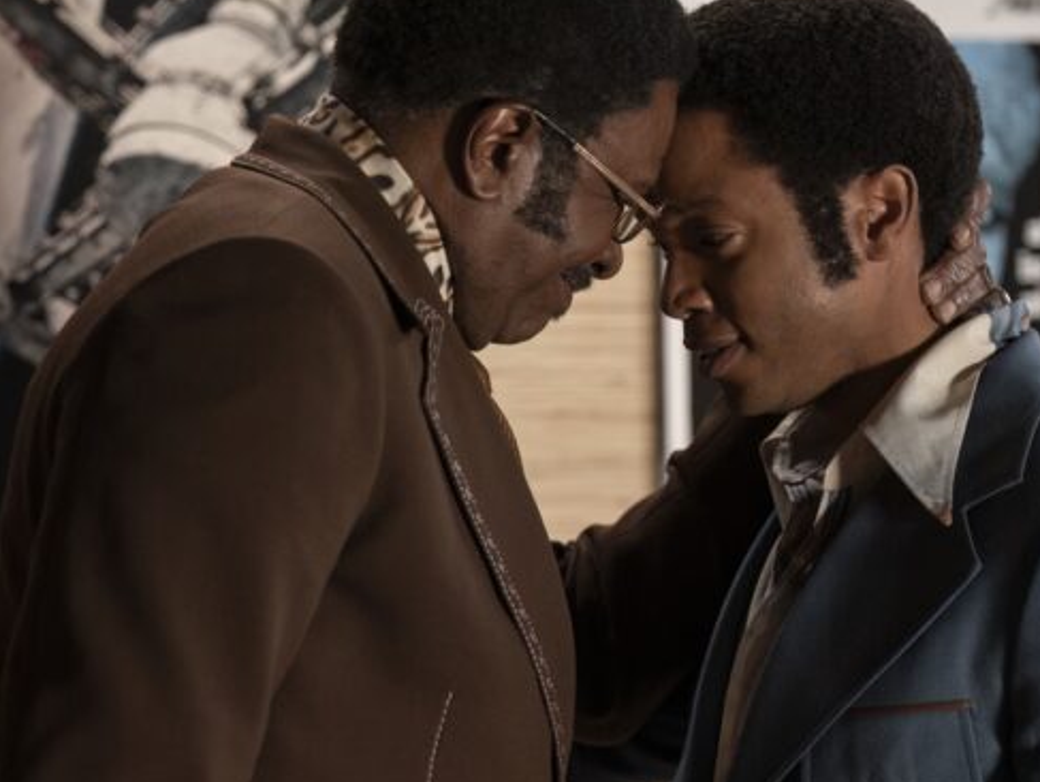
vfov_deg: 7.3
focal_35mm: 203
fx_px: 6103
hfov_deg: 9.7
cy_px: 382
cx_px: 372
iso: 2000
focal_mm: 134
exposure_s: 1/125
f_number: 3.5
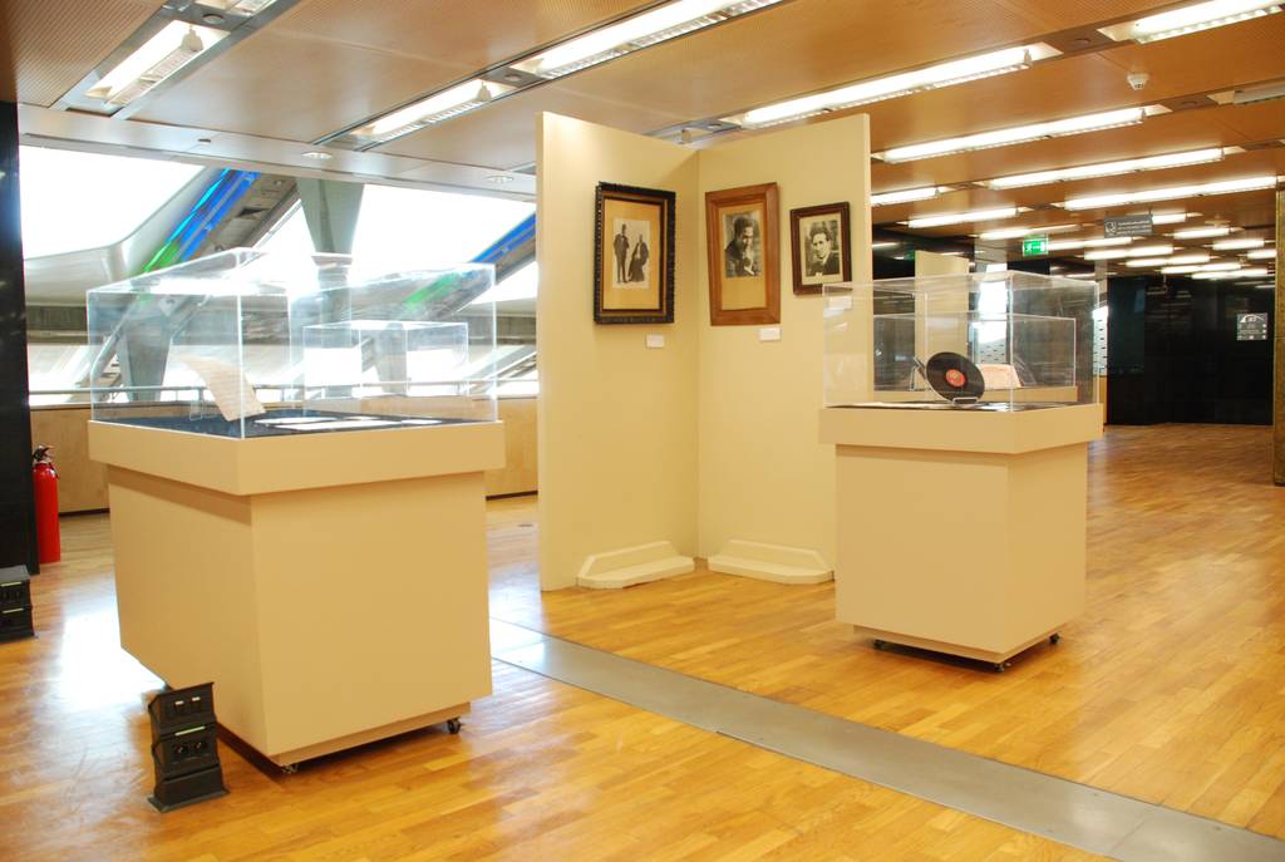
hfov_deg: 67.3
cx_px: 642
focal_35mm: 27
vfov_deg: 48.1
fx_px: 966
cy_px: 431
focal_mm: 18
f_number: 4
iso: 800
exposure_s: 1/30
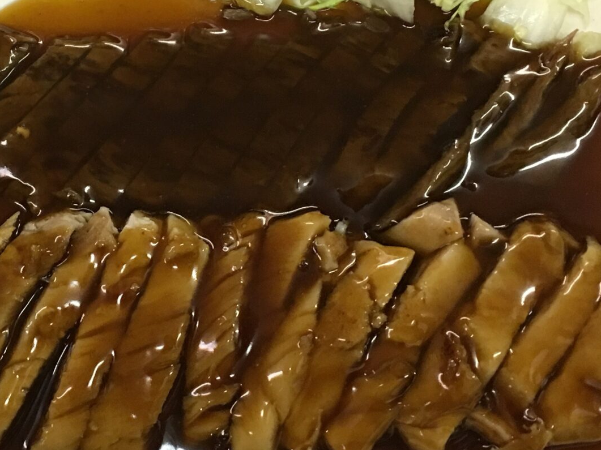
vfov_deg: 20.8
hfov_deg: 27.3
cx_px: 125
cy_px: 108
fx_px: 1215
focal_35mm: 70
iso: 80
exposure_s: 1/15
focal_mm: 4.15
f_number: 2.2
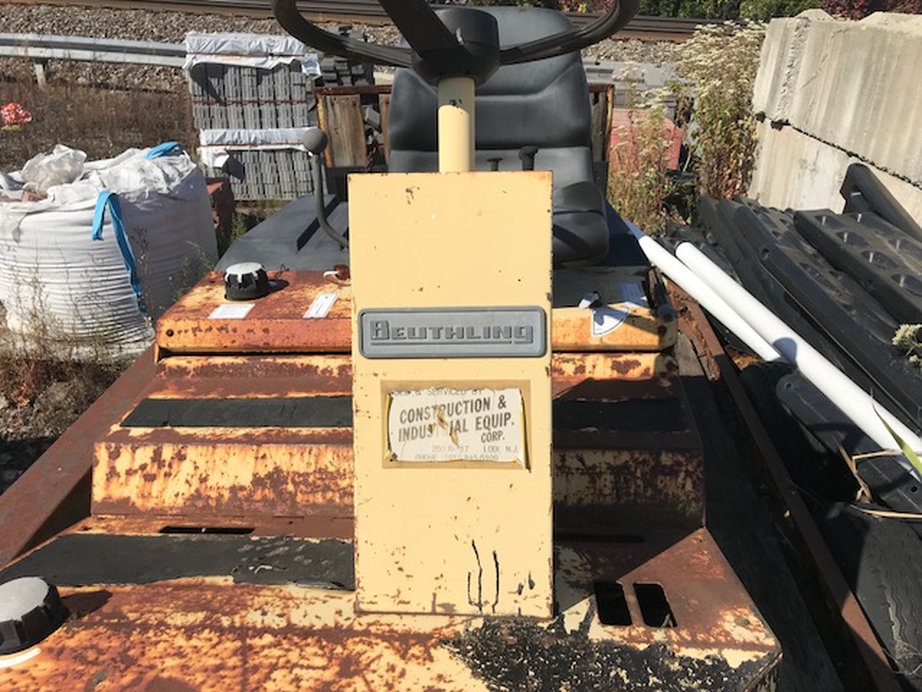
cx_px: 461
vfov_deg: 49.7
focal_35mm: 28
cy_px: 346
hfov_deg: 63.4
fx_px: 746
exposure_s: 1/4367
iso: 20
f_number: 1.8
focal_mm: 3.99
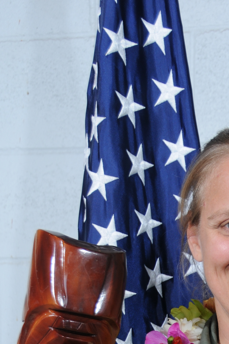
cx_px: 229
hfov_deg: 10.8
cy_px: 442
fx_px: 1196
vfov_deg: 15.6
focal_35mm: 125
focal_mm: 32
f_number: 4.5
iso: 200
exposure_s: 1/160
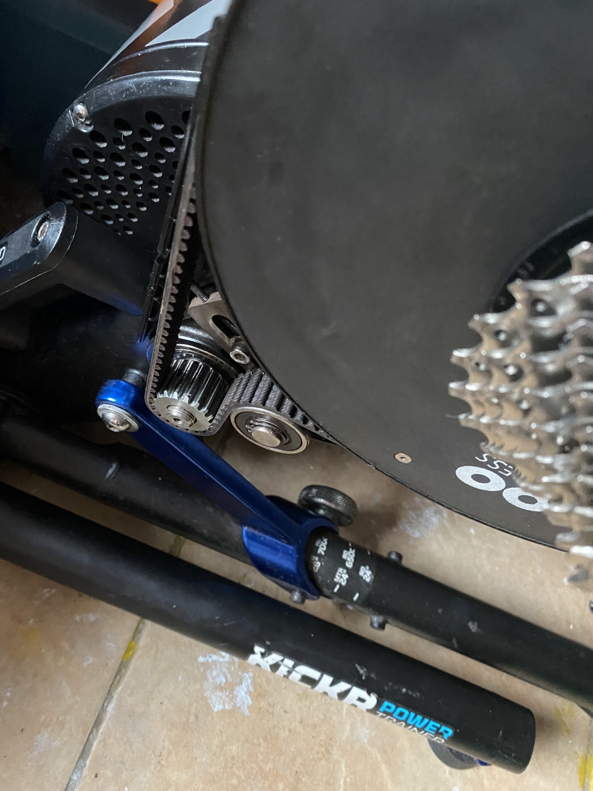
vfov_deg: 67.3
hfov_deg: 53.1
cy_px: 396
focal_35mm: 26
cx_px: 296
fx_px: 594
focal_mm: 4.25
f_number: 1.8
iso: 800
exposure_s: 1/30
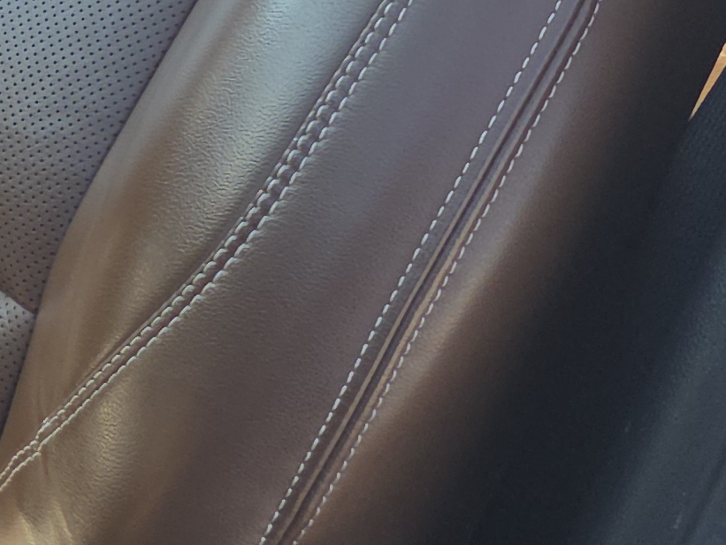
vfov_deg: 13.2
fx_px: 2349
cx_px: -577
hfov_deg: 15.2
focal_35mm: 112
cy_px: 220
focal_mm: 6.3
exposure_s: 1/359
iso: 25
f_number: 1.7
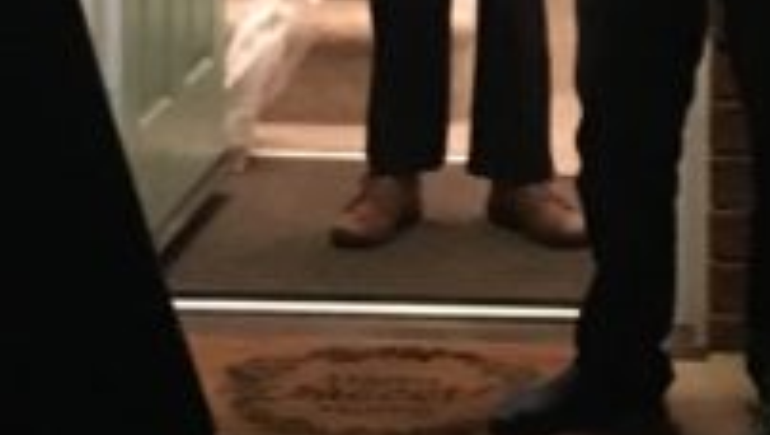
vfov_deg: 7.5
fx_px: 3269
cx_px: 335
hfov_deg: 13.4
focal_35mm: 160
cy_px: -156
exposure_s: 1/17
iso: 800
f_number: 2.2
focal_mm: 4.15
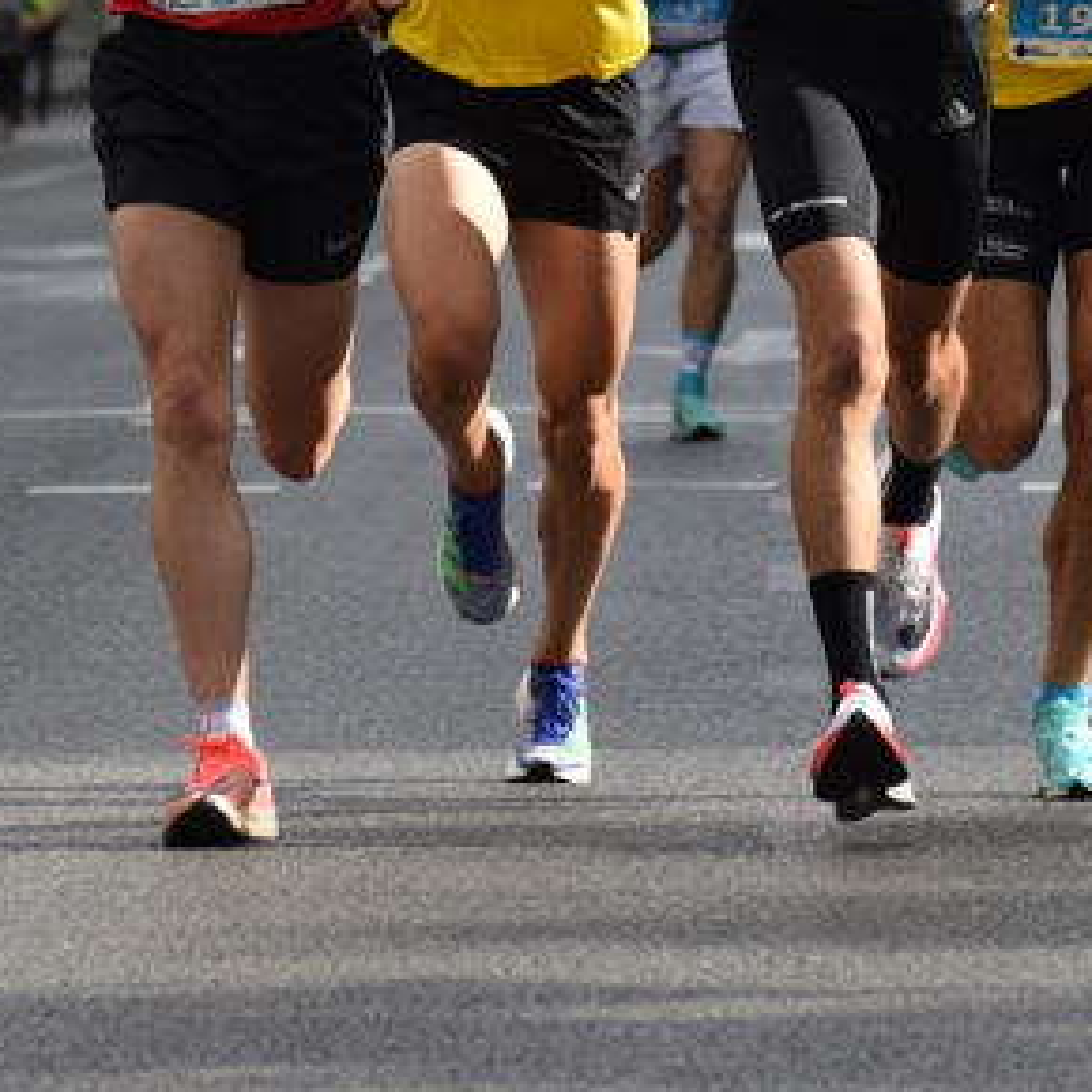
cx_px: 875
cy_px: 26
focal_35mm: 543
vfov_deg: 3.2
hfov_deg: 3.2
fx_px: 19396
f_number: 4.8
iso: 400
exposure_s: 1/1000
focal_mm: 125
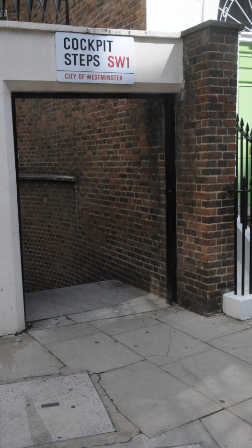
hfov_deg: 29.0
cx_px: 112
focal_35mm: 41
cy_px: 224
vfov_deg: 49.4
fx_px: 487
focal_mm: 26
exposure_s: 1/250
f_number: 8
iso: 200
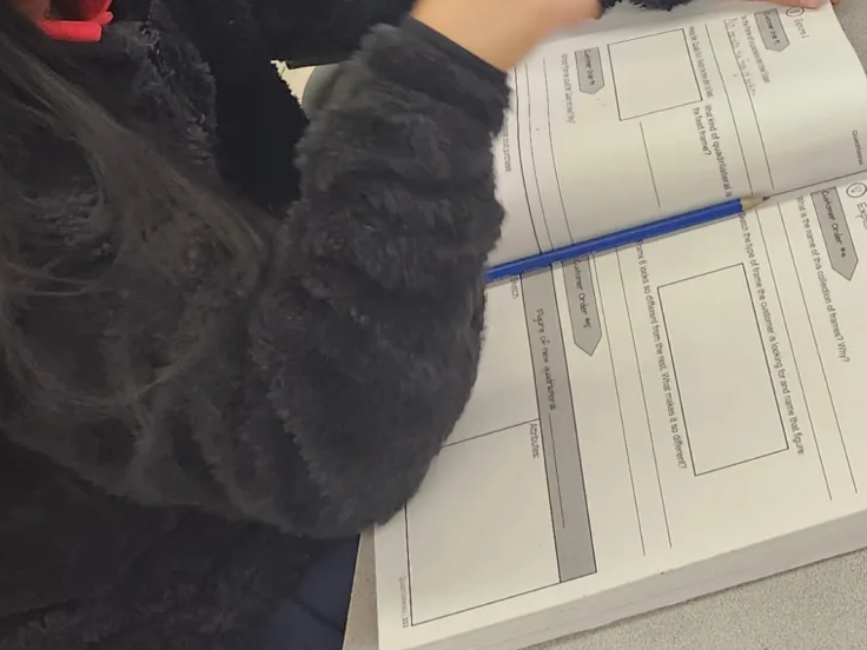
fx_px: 2004
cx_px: 1044
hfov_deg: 22.5
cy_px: -115
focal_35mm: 80
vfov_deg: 17.6
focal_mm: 5.4
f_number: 1.8
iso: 200
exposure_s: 1/120
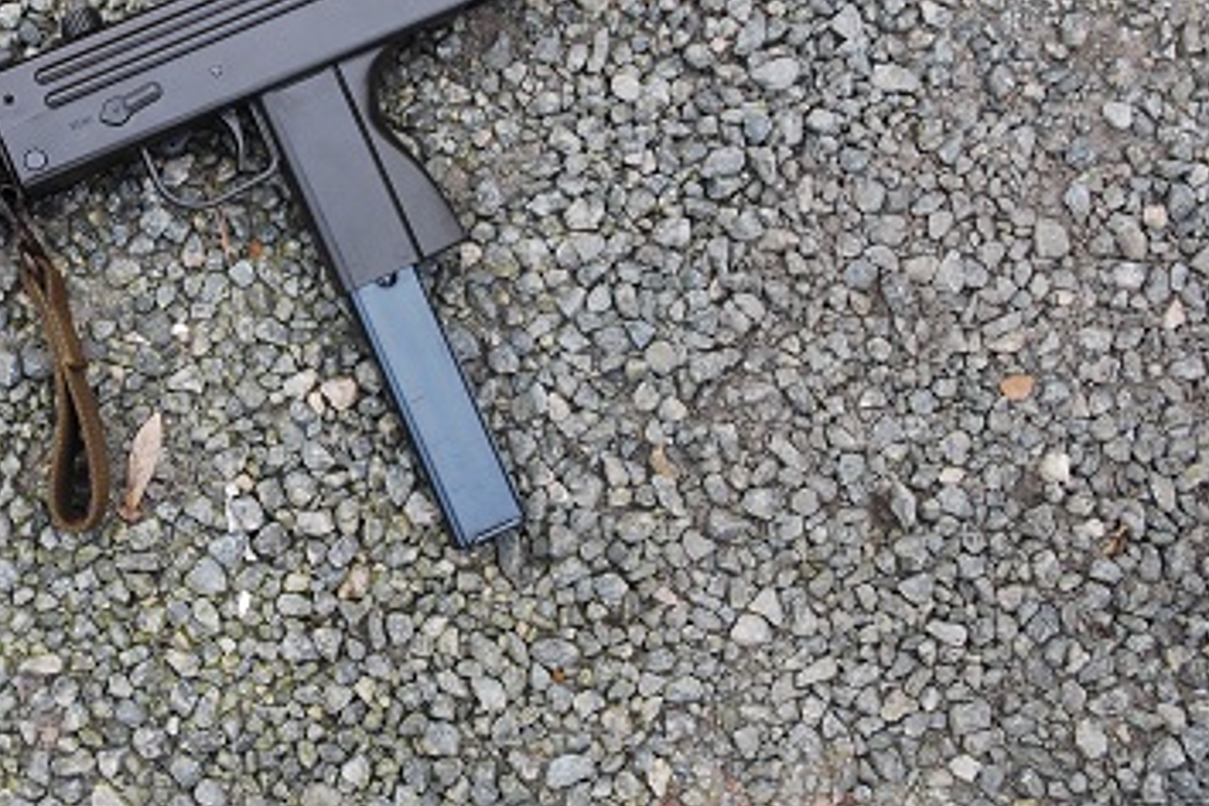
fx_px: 2048
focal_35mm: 61
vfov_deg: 22.1
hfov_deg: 31.9
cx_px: 222
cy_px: 241
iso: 140
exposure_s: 1/125
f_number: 5.6
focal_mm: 24
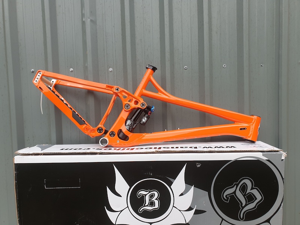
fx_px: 225
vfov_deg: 53.1
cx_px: 150
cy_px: 112
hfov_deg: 67.3
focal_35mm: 26
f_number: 2.4
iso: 50
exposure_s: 1/261
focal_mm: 4.3
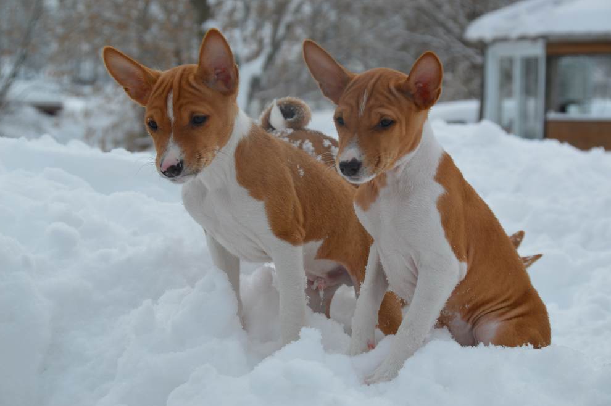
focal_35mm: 103
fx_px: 1746
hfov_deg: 19.8
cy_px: 204
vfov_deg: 13.3
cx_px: 304
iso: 100
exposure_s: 1/250
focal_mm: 68
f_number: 8
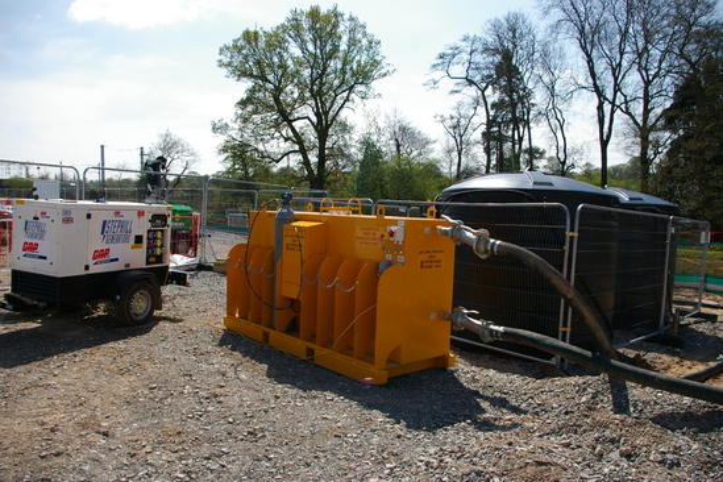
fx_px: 542
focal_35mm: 27
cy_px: 241
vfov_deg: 47.9
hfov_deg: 67.4
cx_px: 362
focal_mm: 18
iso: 200
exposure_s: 1/500
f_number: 8
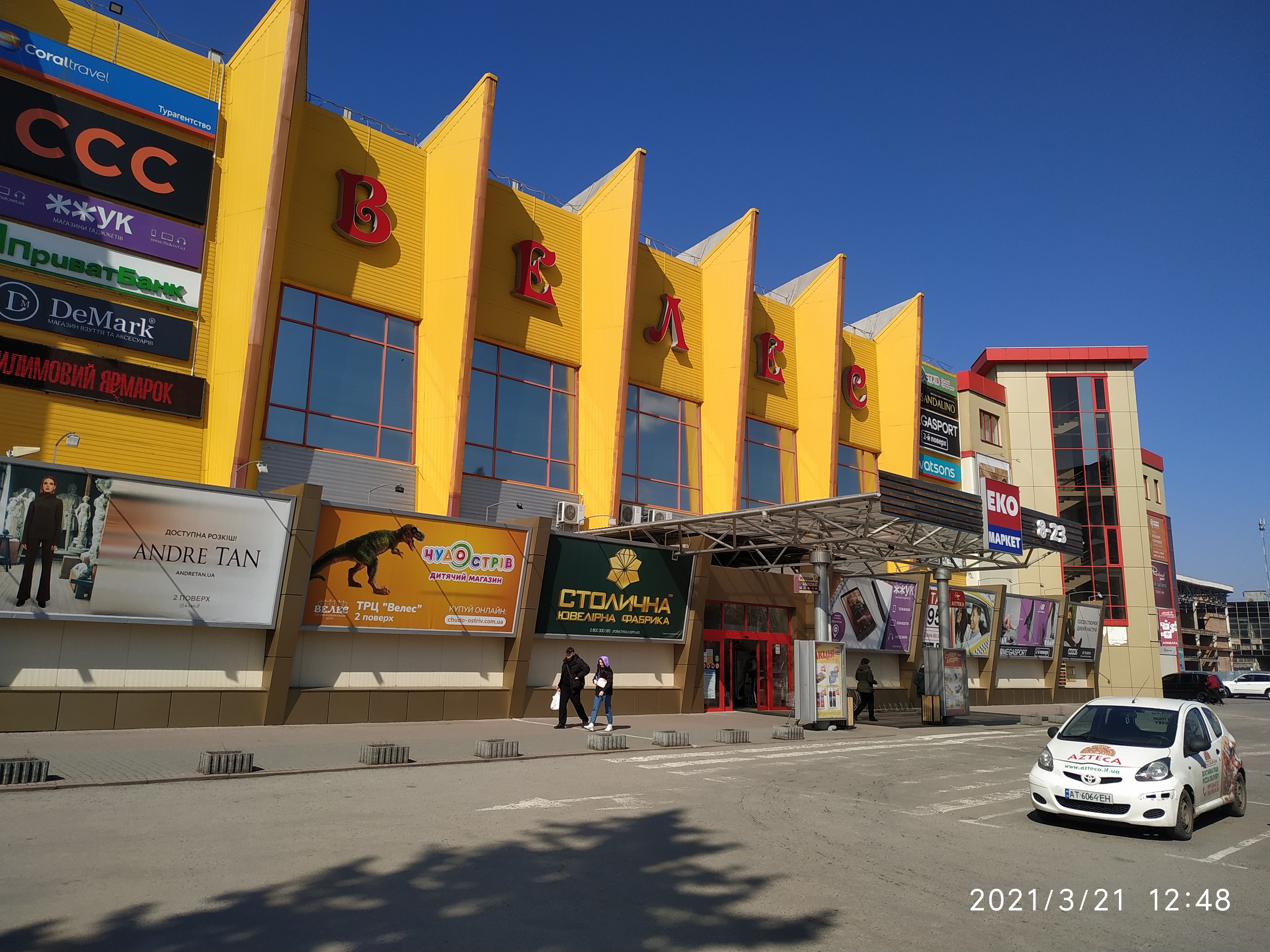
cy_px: 476
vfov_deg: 56.8
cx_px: 635
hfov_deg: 71.6
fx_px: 881
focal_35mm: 24
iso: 100
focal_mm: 3.94
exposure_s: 1/3374
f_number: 1.9
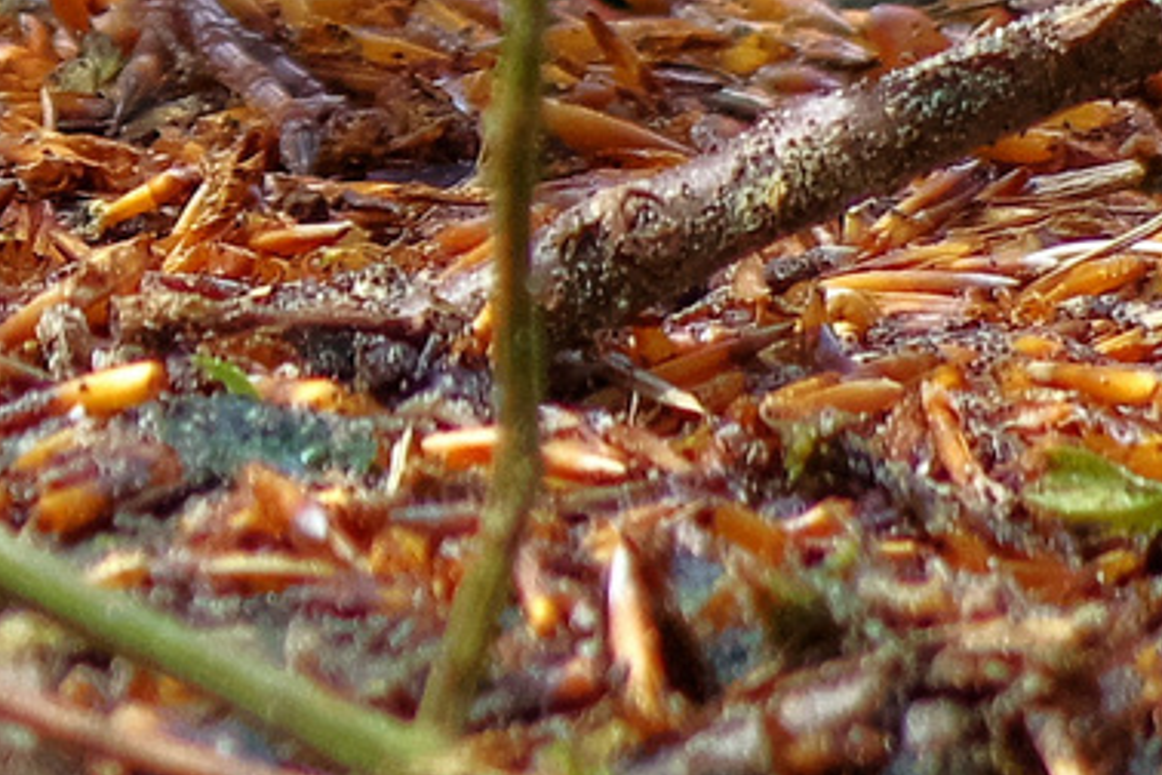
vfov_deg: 0.7
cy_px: -778
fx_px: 62227
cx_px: -566
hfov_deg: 1.1
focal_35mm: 1928
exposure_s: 1/500
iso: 400
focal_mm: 300
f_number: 5.8
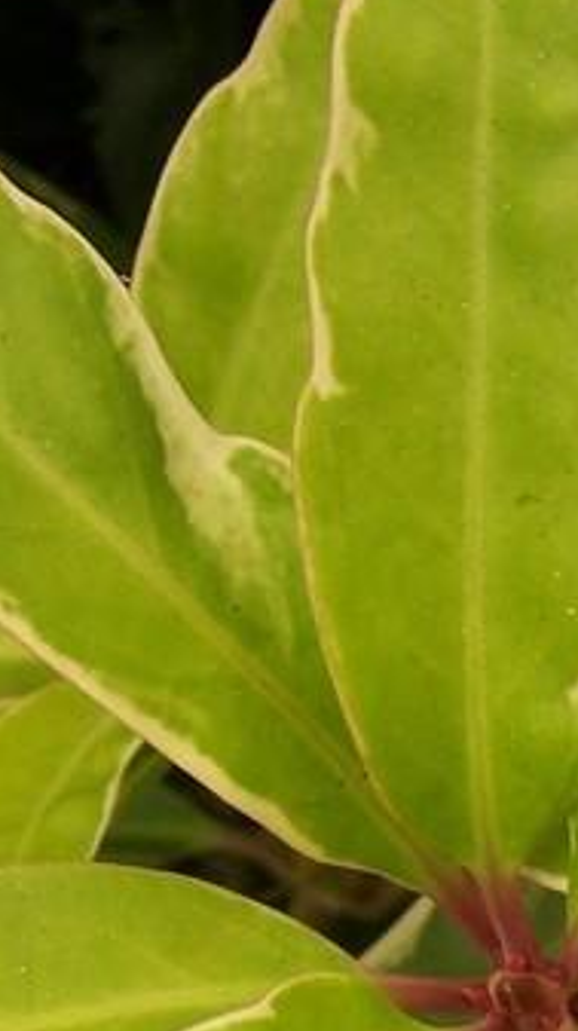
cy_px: 1107
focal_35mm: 123
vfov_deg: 16.9
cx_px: 743
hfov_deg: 9.7
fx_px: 3359
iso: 80
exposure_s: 1/250
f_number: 2.8
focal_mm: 6.3
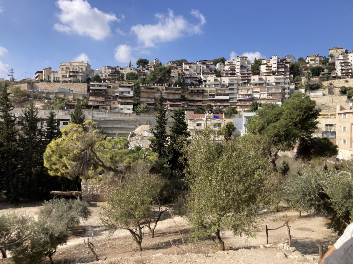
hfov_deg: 63.4
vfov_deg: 49.7
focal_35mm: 28
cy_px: 132
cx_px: 176
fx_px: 286
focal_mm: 3.99
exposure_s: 1/1715
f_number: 1.8
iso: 20
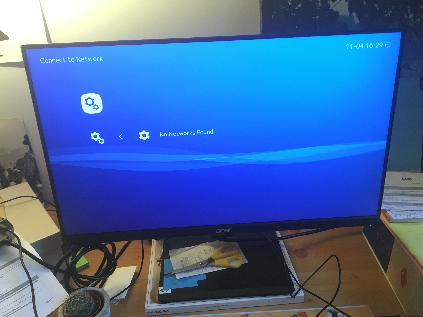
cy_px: 158
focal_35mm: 29
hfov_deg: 61.7
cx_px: 212
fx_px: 354
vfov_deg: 48.2
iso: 125
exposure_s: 1/33
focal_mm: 4.15
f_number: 2.2
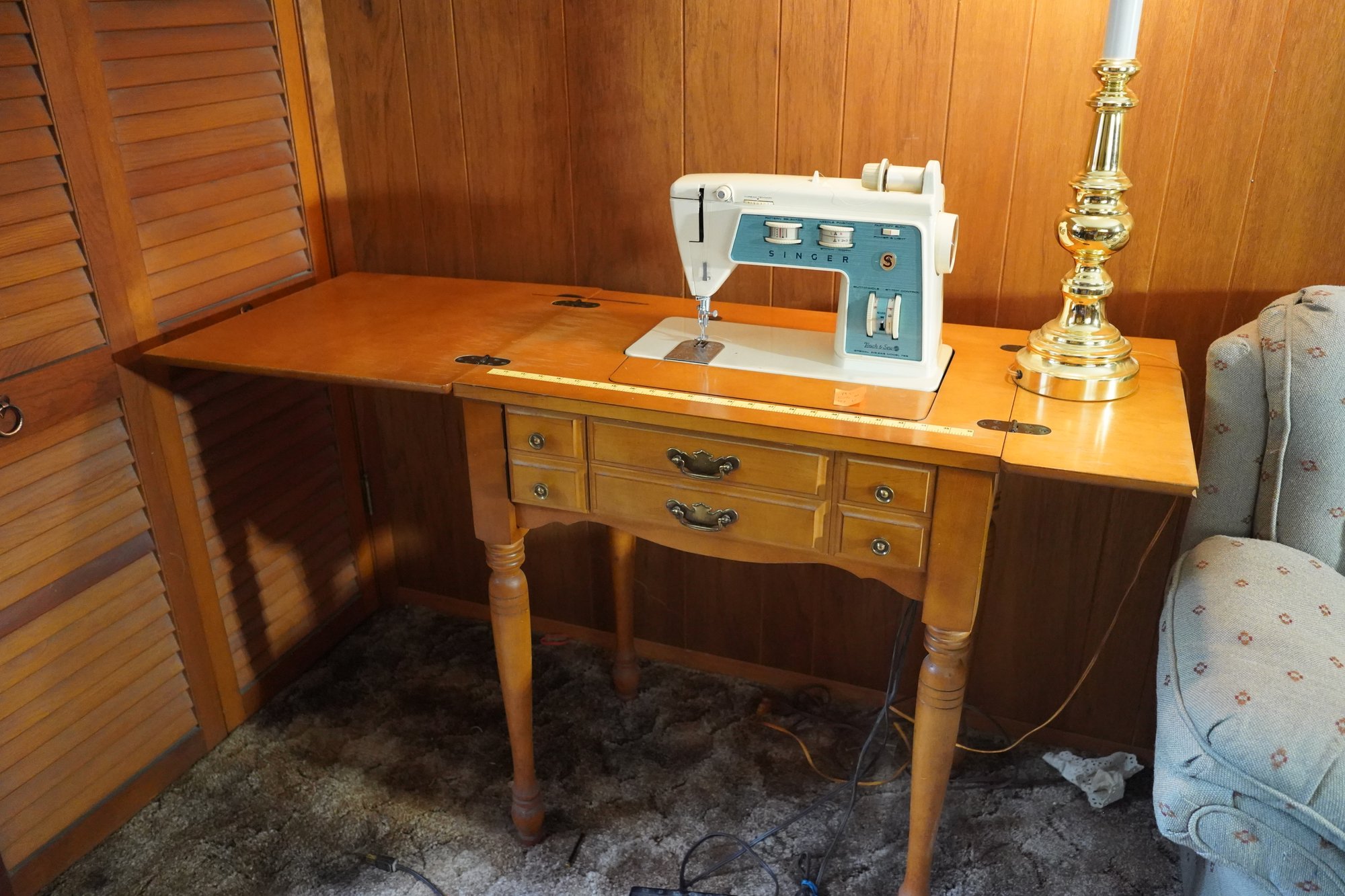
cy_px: 448
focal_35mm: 28
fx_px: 1046
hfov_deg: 65.5
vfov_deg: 46.4
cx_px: 672
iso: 10000
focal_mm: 28
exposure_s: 1/160
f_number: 4
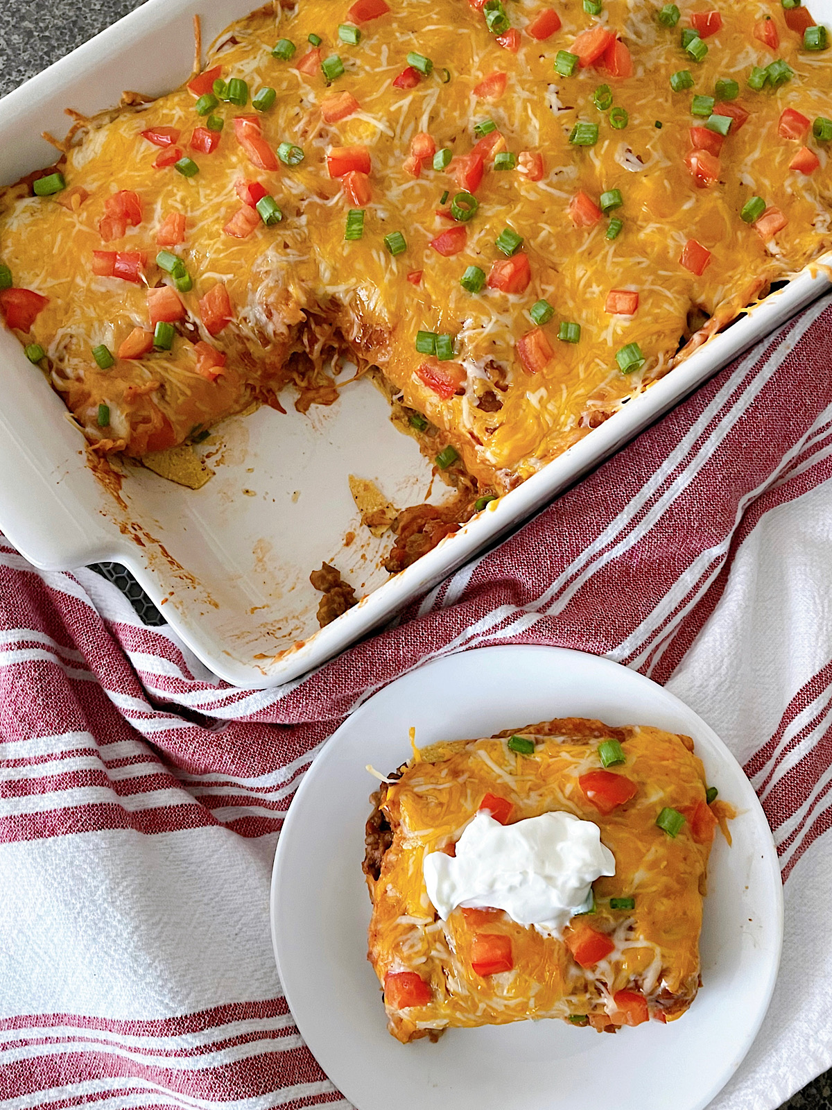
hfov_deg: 54.9
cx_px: 416
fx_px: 801
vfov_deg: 69.4
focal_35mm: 25
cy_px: 555
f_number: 1.6
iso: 500
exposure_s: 1/56
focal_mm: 5.1
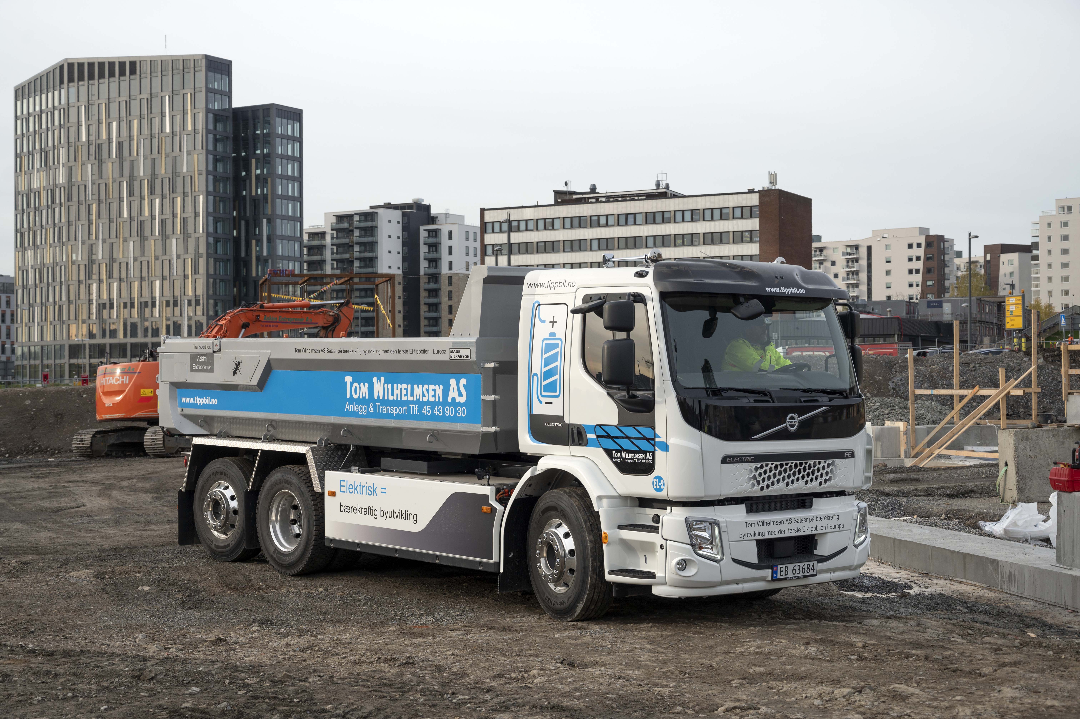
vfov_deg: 25.0
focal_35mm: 54
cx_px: 540
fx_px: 1619
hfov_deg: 36.9
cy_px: 360
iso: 250
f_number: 5
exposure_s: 1/800
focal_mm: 54
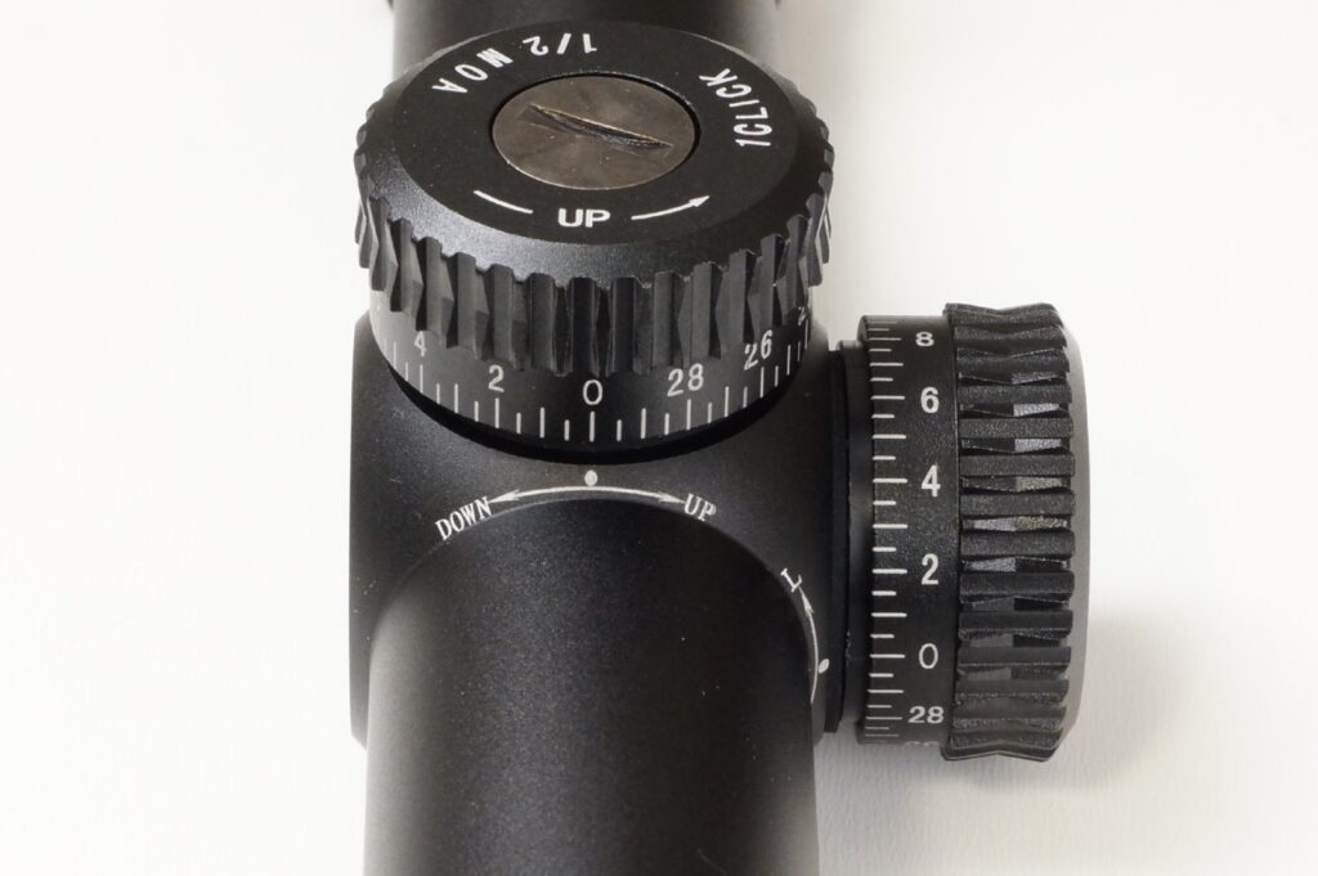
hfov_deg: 11.4
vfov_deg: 7.6
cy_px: 438
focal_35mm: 180
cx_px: 659
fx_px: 6585
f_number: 18
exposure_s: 1/3
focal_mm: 60
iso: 800
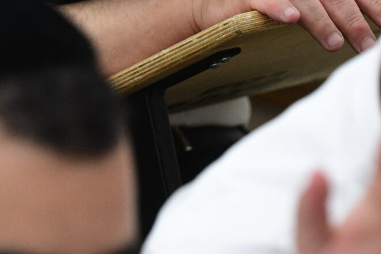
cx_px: -196
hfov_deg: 3.9
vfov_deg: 2.6
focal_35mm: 526
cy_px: -182
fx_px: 5566
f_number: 4
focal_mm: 135
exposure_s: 1/1000
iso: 2000
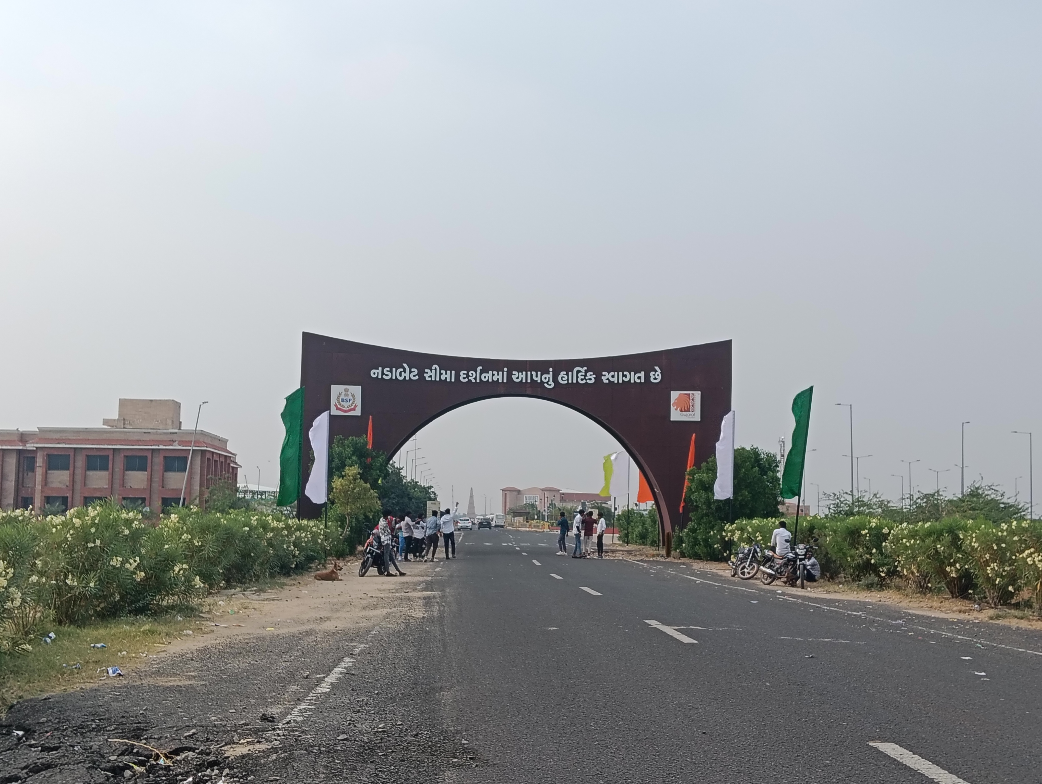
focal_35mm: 43
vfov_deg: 33.7
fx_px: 1296
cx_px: 521
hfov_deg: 43.8
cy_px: 392
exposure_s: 1/535
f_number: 1.8
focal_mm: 3.98
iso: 64
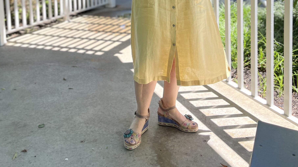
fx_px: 316
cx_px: 142
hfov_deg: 50.5
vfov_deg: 27.4
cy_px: -13
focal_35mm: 40
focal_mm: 5.1
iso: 50
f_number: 1.6
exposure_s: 1/661
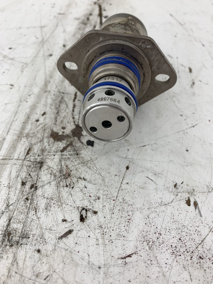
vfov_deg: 67.3
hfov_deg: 53.1
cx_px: 106
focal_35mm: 26
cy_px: 142
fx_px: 213
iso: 25
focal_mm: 4.25
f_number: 1.8
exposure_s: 1/125
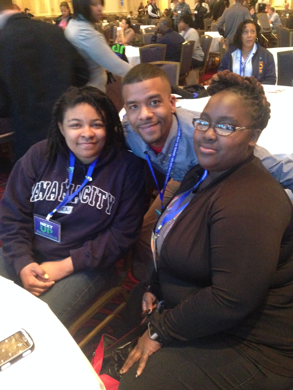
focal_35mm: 33
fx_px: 372
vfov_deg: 55.4
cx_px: 146
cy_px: 195
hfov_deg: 42.9
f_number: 2.4
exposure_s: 1/15
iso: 800
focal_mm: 4.12
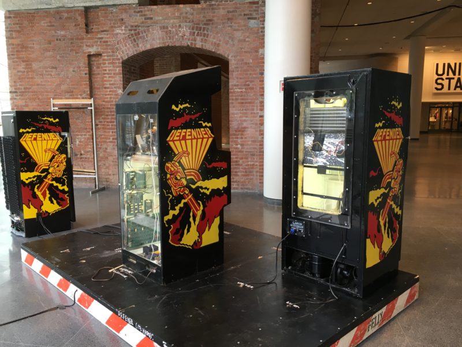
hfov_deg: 61.7
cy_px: 174
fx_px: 387
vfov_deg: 48.2
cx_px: 231
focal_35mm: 29
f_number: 2.2
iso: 50
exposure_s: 1/30
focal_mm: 4.15
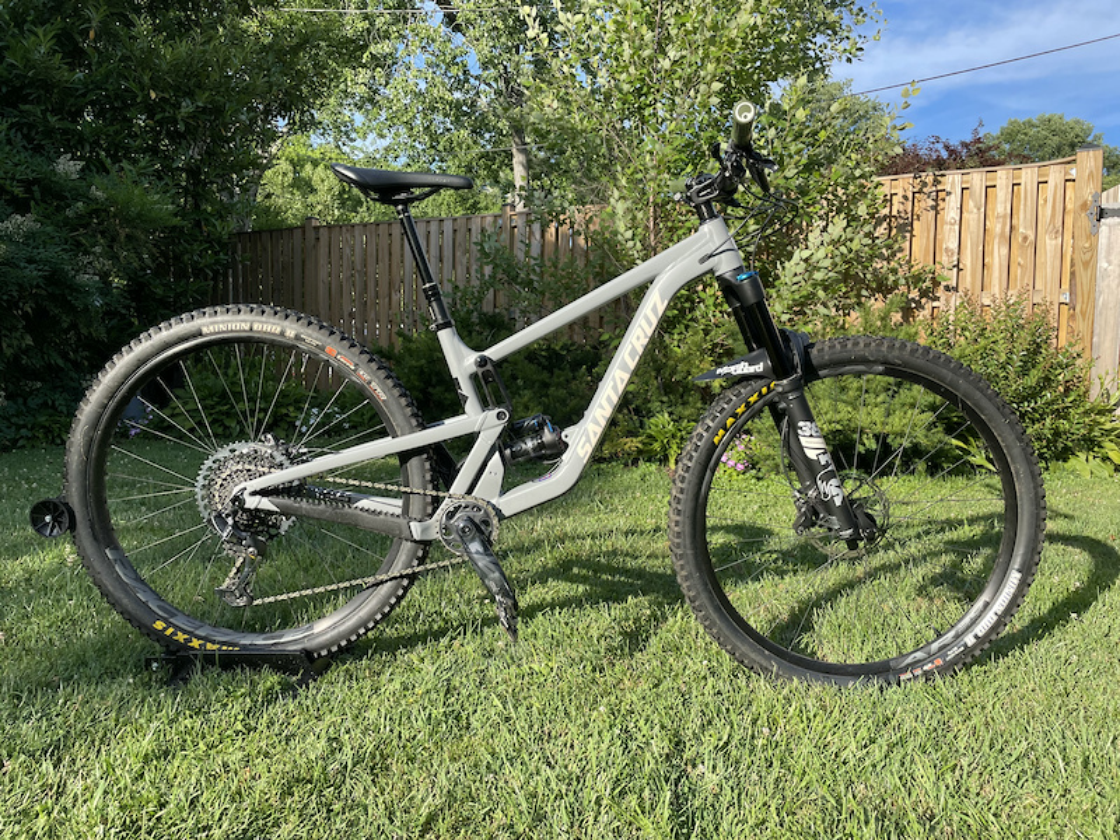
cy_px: 420
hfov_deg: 67.3
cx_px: 560
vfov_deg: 53.1
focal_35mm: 26
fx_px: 841
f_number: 1.6
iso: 32
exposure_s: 1/940
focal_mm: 4.2
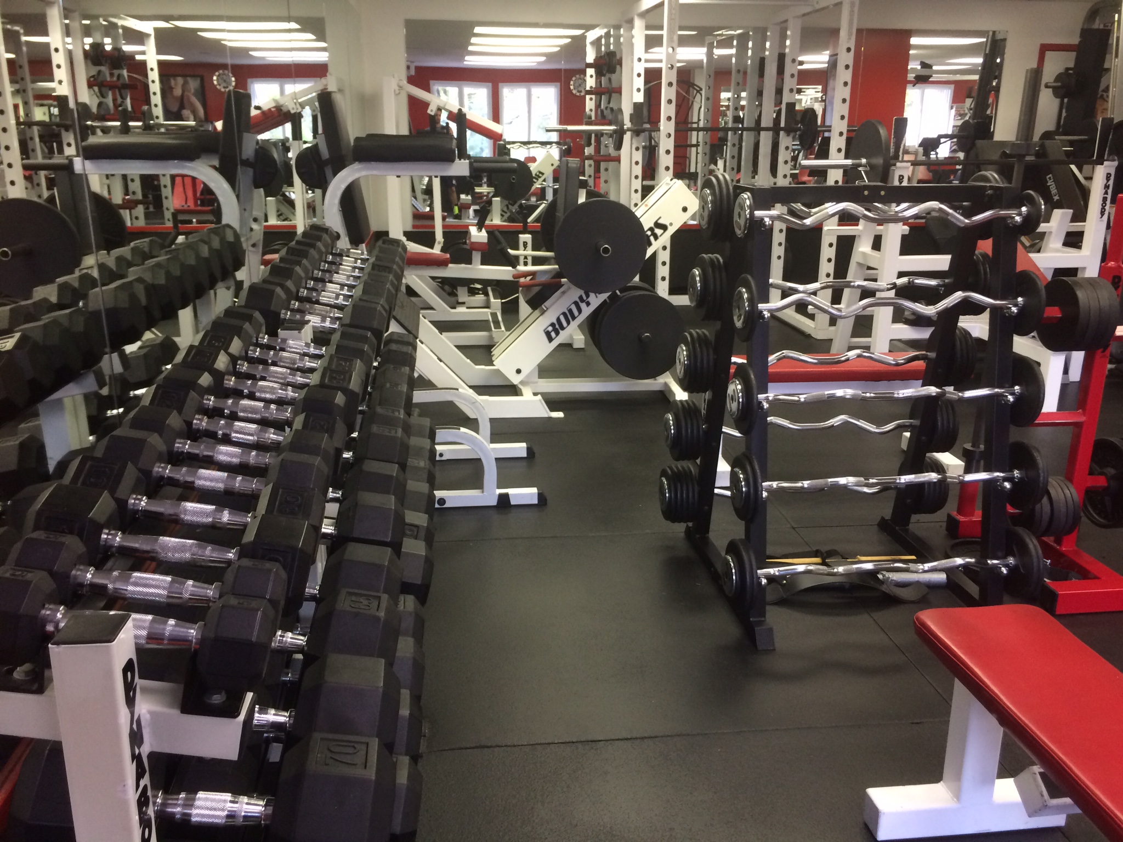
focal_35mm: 29
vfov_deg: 48.2
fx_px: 941
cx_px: 562
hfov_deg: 61.7
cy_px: 421
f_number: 2.2
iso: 125
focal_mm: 4.15
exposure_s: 1/30
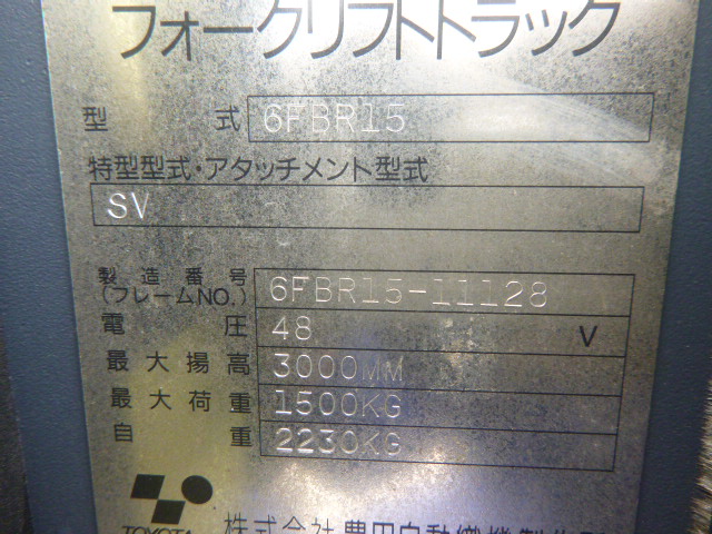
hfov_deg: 69.4
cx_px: 356
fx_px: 514
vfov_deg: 54.9
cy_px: 267
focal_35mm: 25
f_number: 3.9
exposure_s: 1/60
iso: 250
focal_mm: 4.5
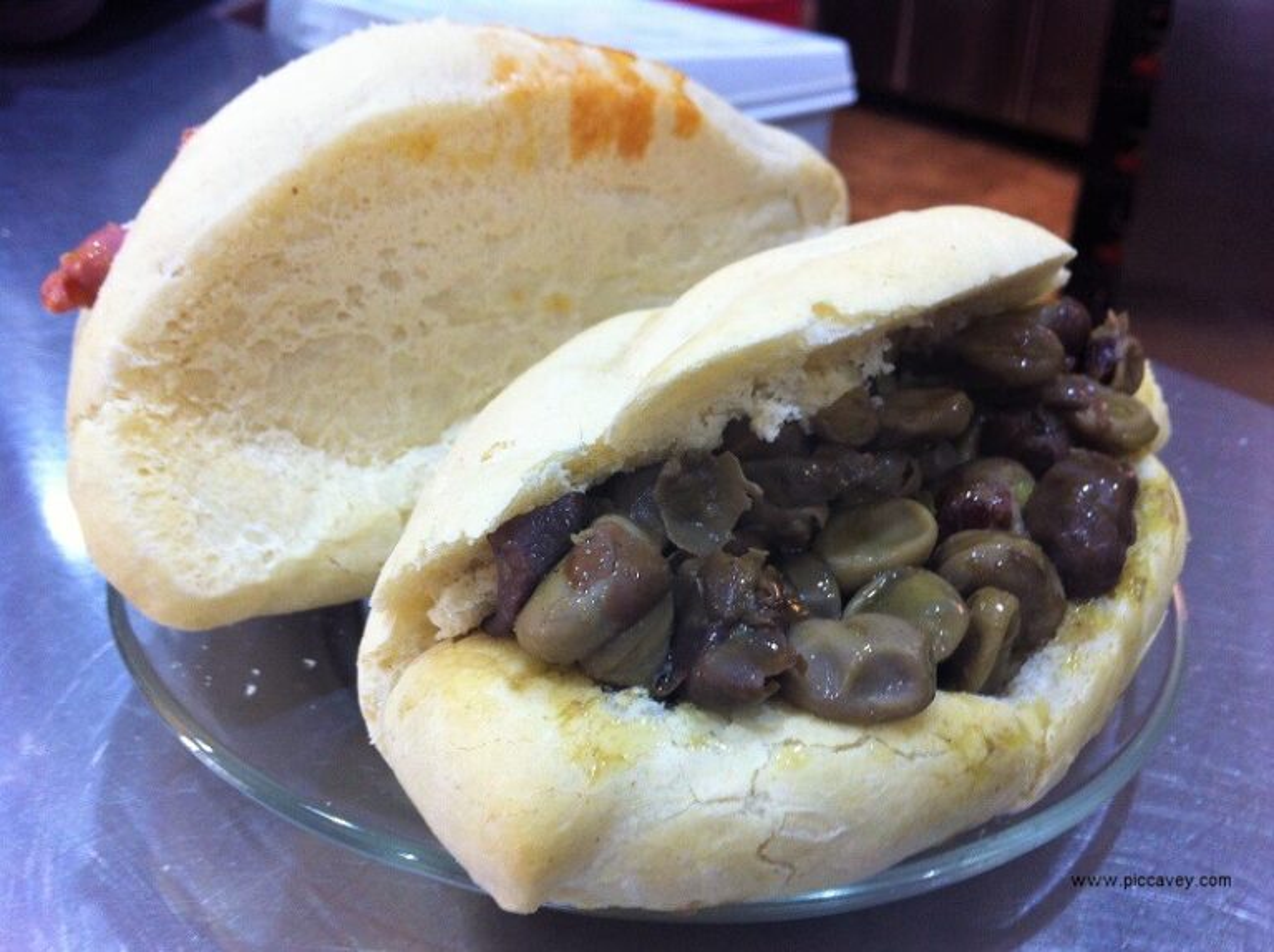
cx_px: 637
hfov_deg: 52.7
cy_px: 476
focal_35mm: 35
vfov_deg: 40.6
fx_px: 1287
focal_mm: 3.85
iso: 100
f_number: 2.8
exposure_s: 1/15
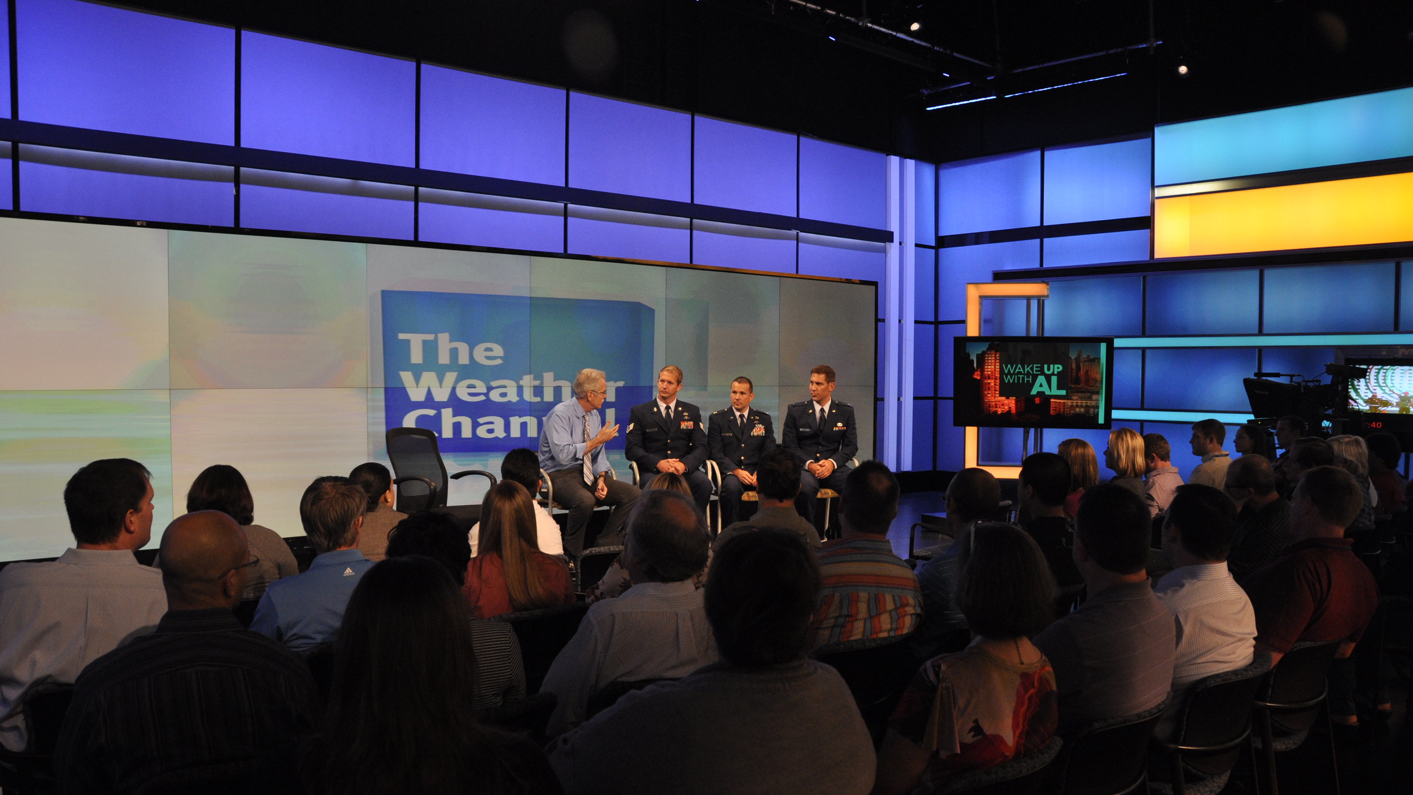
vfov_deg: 40.1
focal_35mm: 29
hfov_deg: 66.1
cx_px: 721
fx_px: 1087
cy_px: 434
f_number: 3.5
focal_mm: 18
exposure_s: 1/160
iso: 800
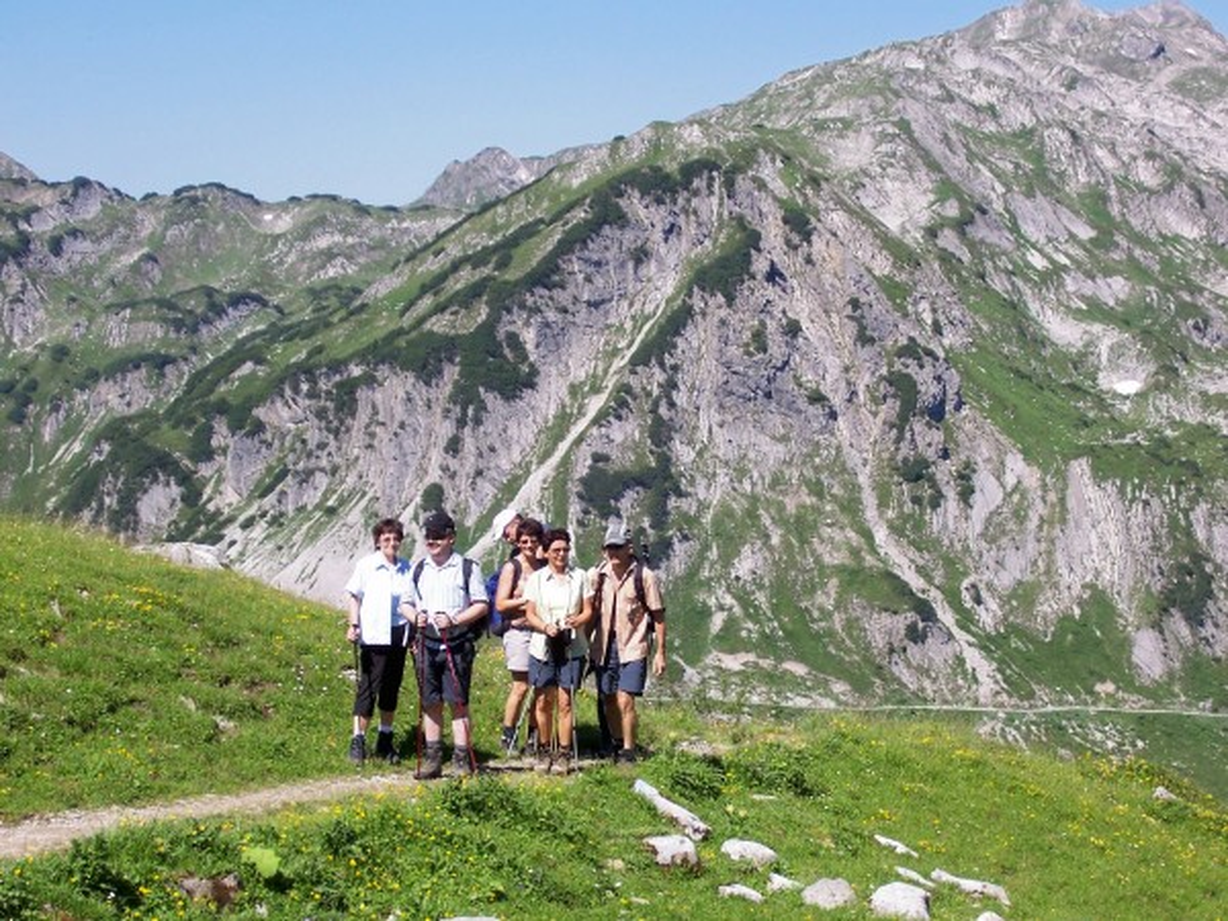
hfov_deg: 22.5
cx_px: 614
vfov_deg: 17.0
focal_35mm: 87
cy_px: 460
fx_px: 3086
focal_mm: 14.9
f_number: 4.5
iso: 80
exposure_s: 1/400
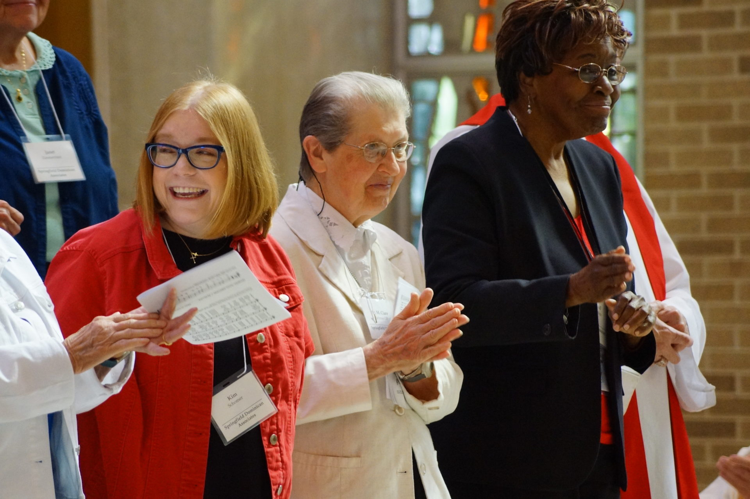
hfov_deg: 6.9
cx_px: 375
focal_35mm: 300
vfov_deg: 4.6
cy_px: 250
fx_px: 6245
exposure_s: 1/200
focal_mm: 200
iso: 1600
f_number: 5.6
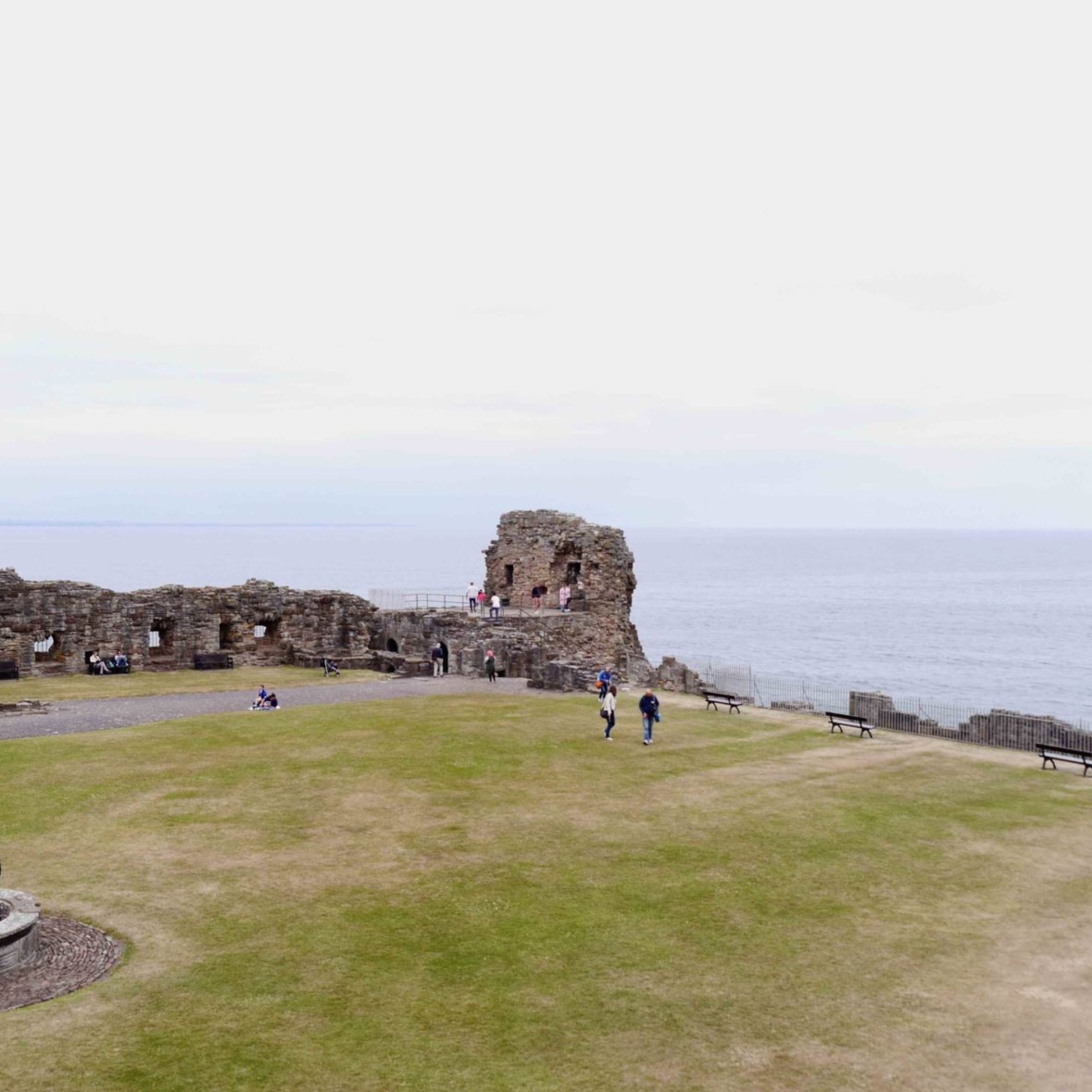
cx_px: 466
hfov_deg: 45.9
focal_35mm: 36
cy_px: 553
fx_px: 1285
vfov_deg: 46.0
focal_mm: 15
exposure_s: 1/320
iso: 160
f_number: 7.1
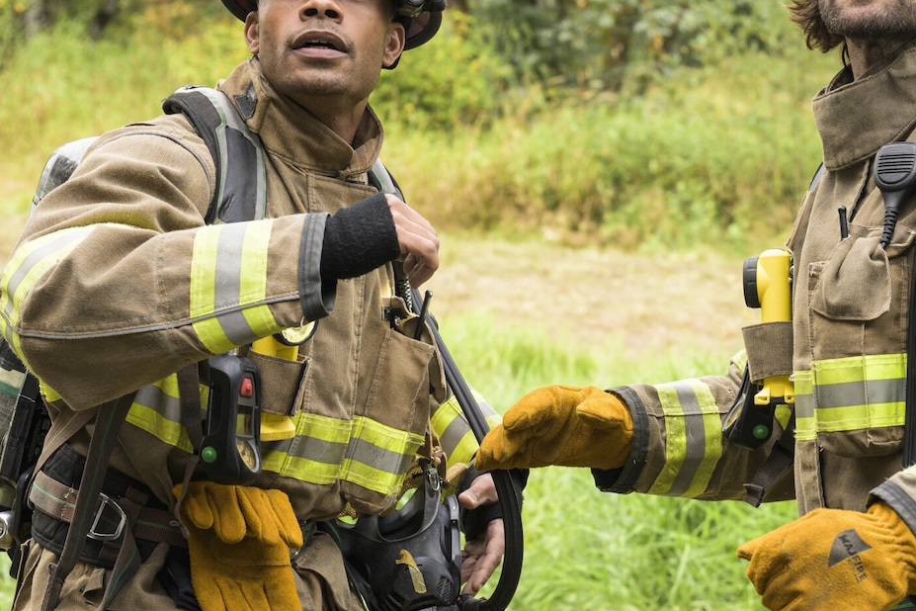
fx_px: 3129
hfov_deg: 16.6
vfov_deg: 11.1
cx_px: 569
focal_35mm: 123
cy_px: 314
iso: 1250
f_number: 5
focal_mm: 57
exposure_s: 1/1000
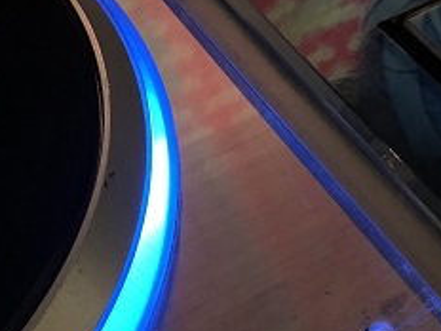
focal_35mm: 80
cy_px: 84
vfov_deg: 18.3
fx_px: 1019
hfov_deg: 24.4
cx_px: 219
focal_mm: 3.99
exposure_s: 1/10
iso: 100
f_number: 1.8
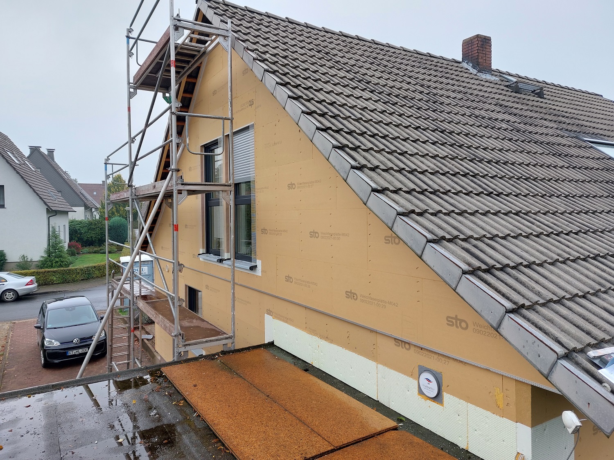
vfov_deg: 56.8
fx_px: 426
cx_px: 307
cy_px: 230
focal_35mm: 24
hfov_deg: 71.6
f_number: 1.8
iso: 25
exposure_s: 1/149
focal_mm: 5.23
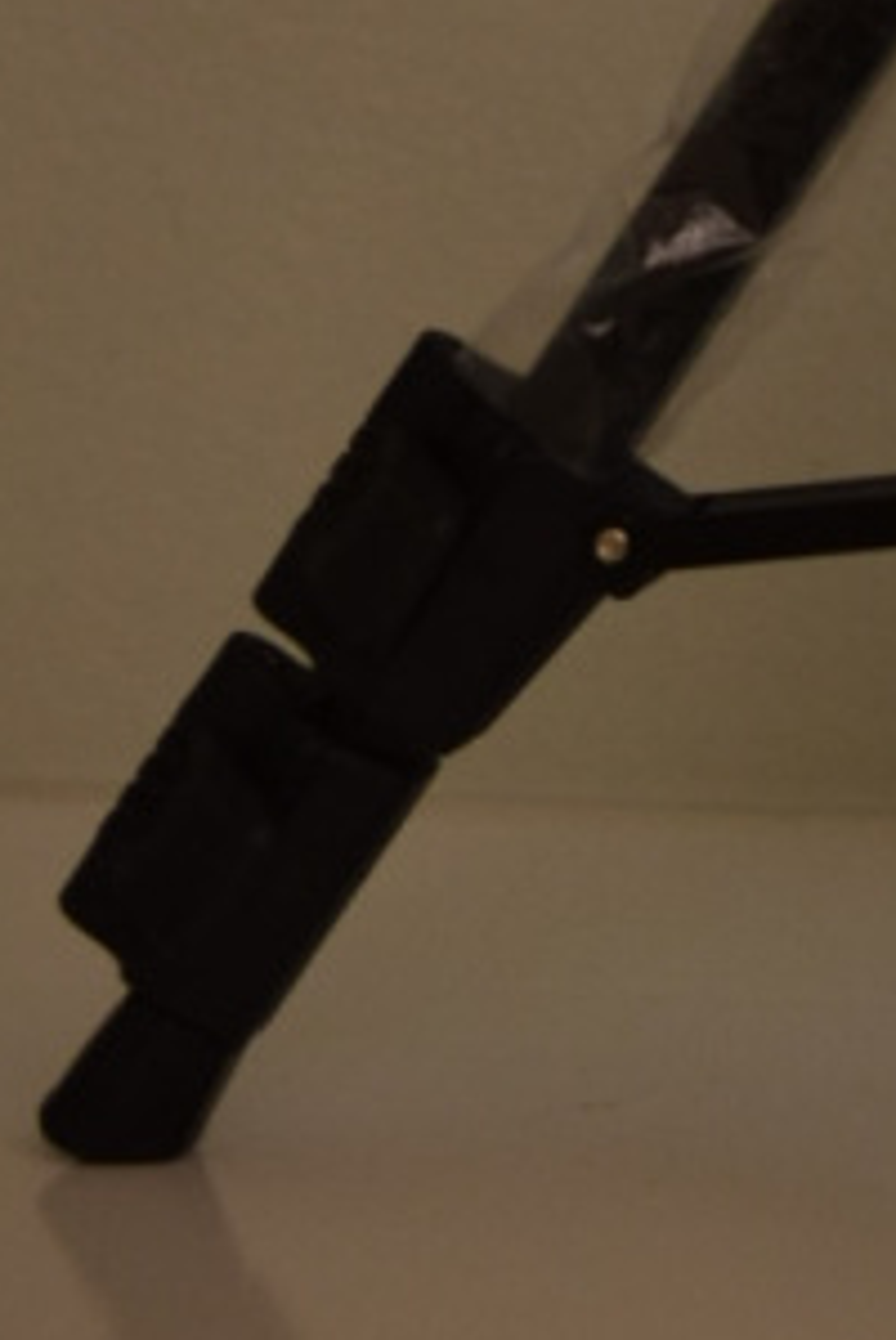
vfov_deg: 9.7
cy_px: -764
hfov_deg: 6.6
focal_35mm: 205
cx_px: 1402
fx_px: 7635
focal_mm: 40
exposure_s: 1/60
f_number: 4
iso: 560
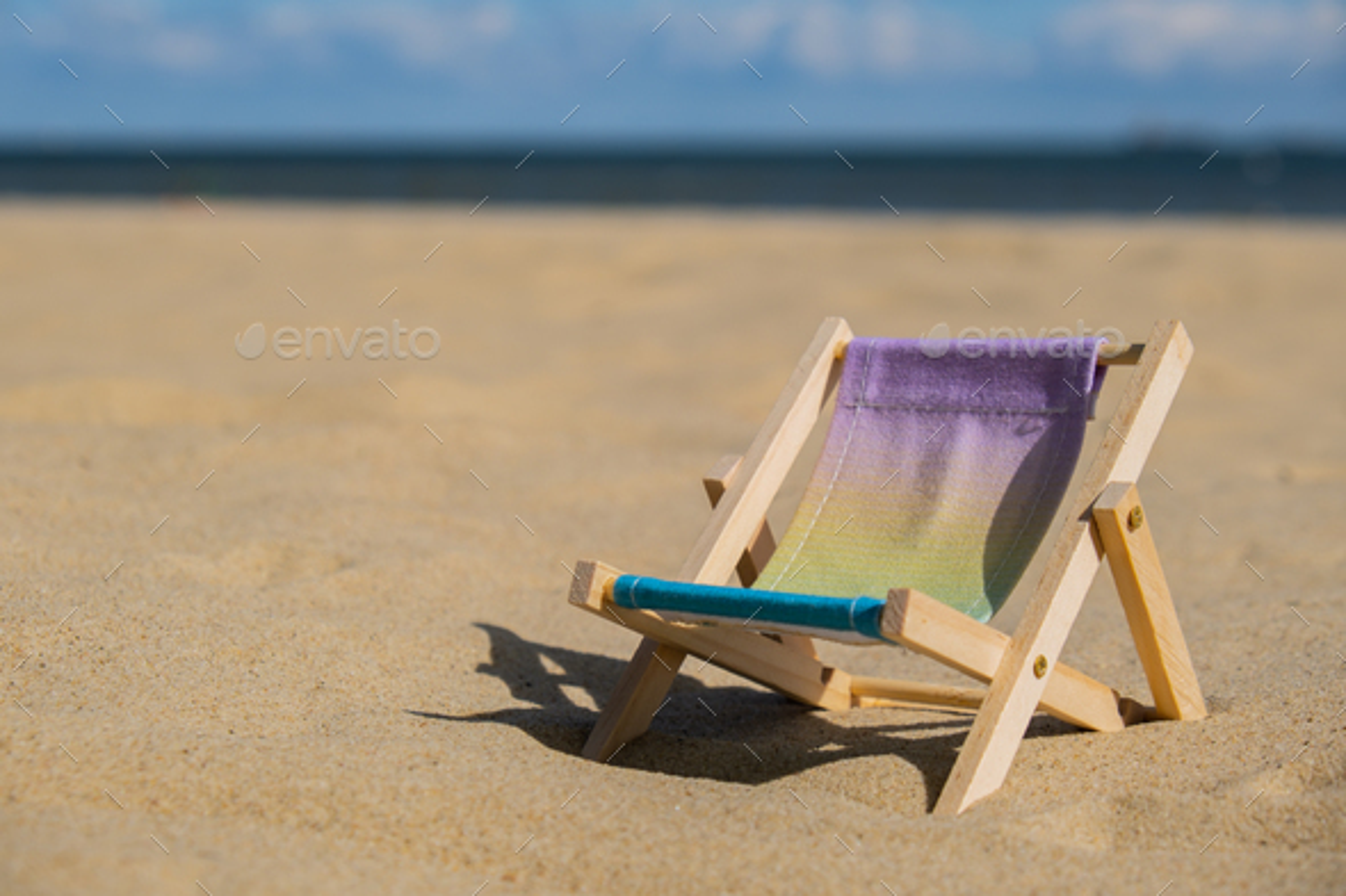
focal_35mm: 83
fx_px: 3102
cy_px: 448
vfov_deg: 16.4
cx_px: 673
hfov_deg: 24.5
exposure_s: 1/1250
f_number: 6.4
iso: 160
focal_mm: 55
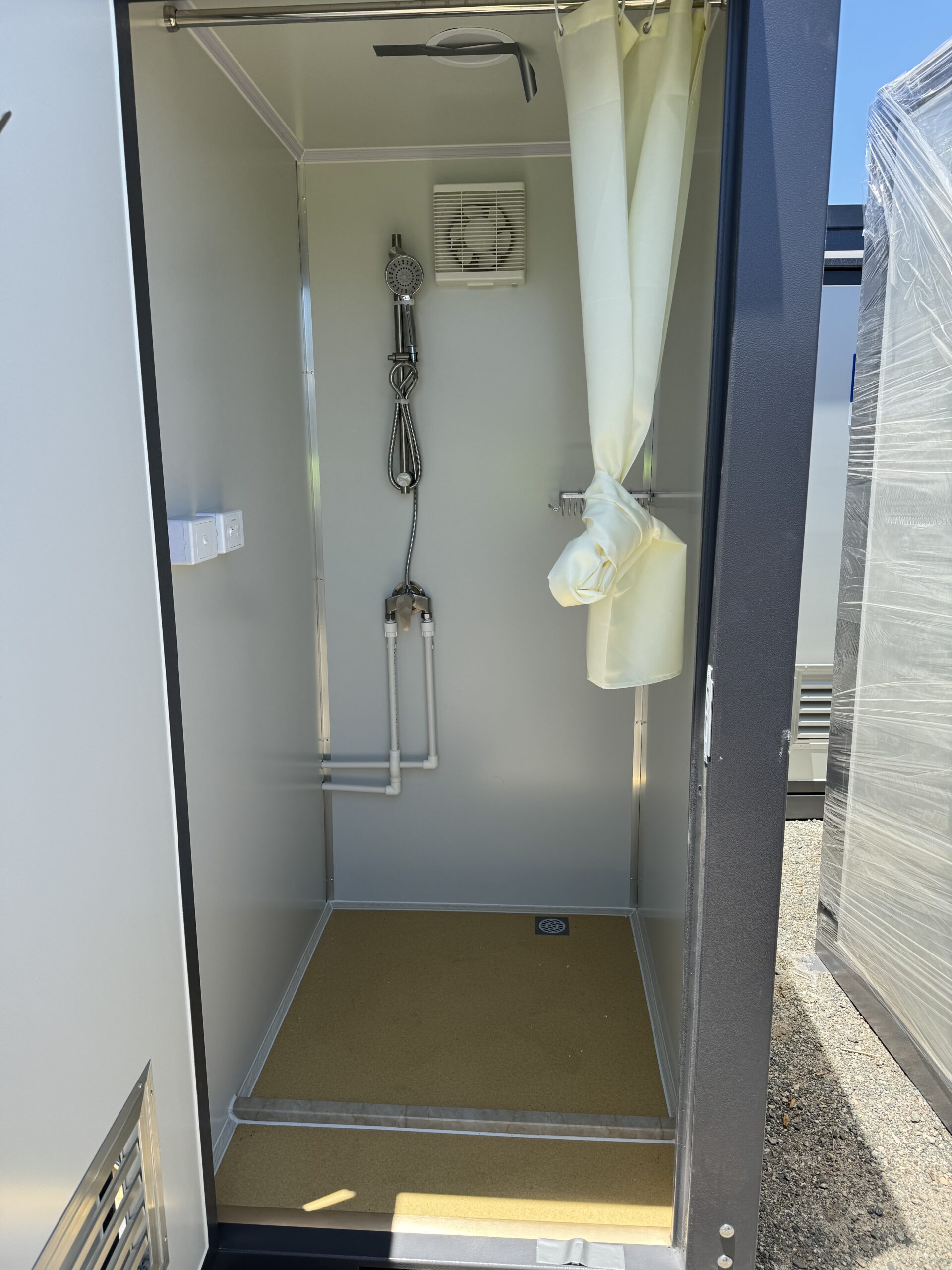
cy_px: 635
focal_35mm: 24
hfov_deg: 56.8
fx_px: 880
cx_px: 476
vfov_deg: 71.6
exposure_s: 1/1524
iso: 80
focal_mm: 6.86
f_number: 1.78
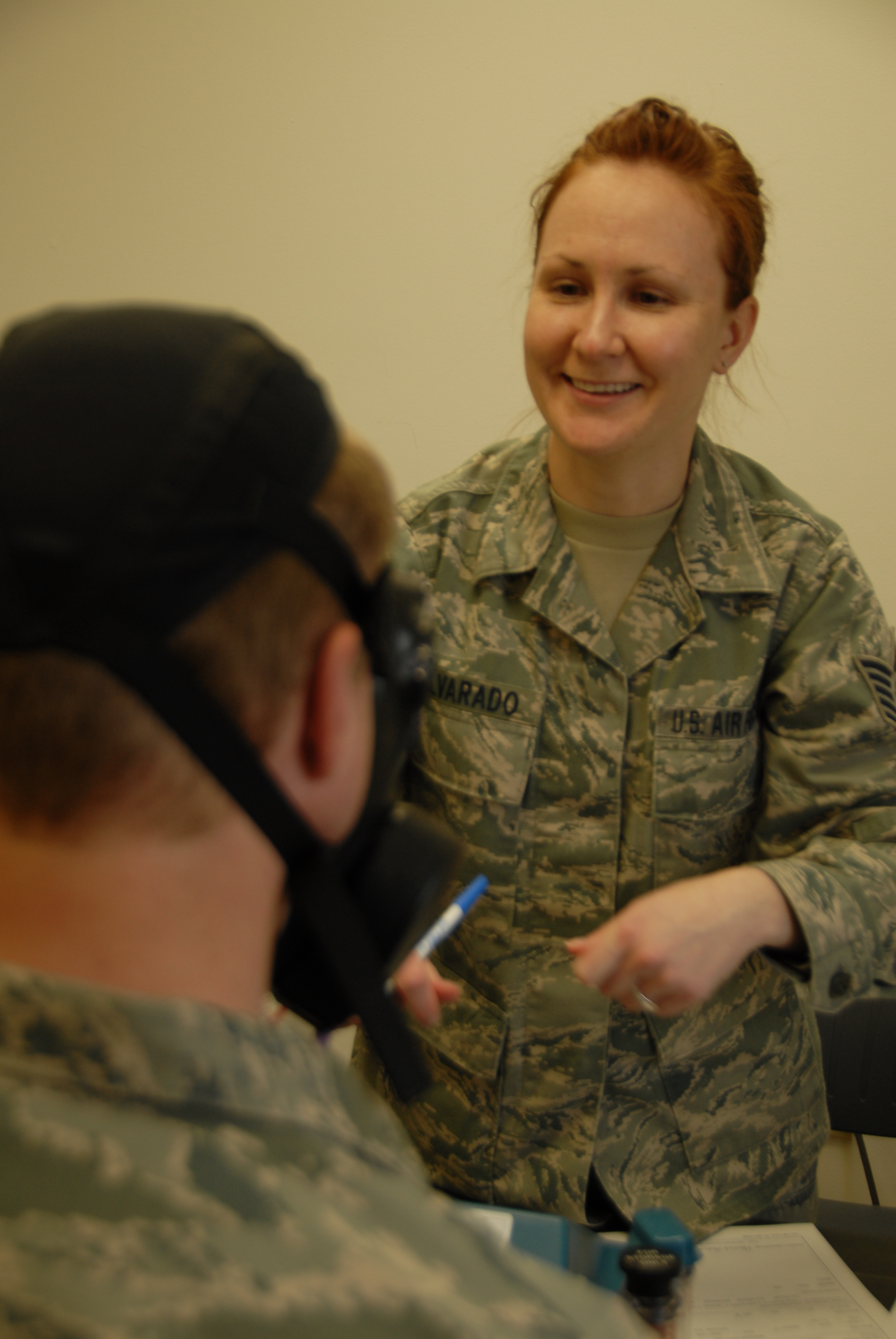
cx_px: 448
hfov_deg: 22.7
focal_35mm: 60
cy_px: 670
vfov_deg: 33.4
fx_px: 2233
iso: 200
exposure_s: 1/60
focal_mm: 40
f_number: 4.5
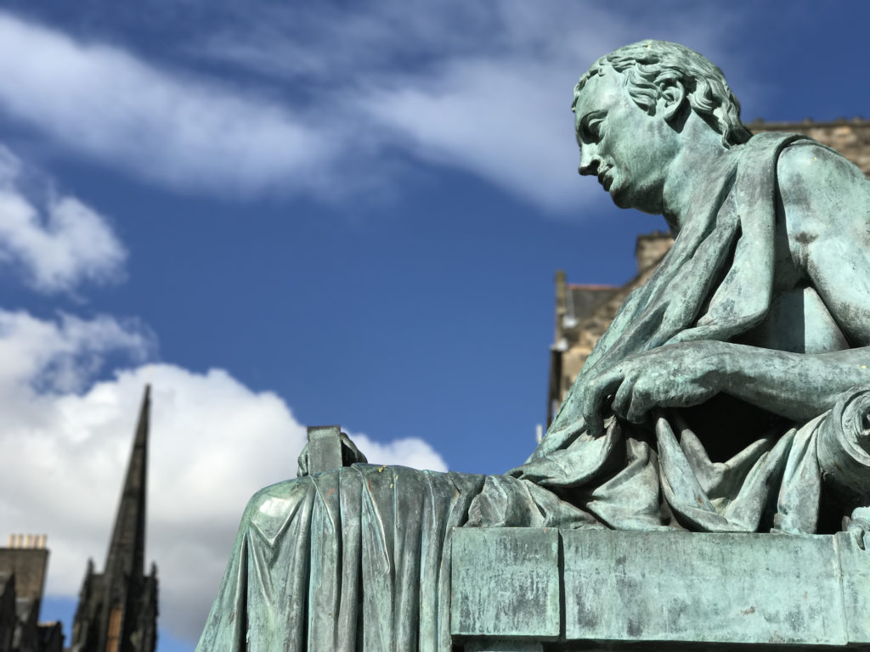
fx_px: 1433
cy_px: 326
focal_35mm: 57
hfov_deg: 33.8
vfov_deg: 25.7
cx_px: 435
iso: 20
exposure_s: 1/1140
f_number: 2.8
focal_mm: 6.6
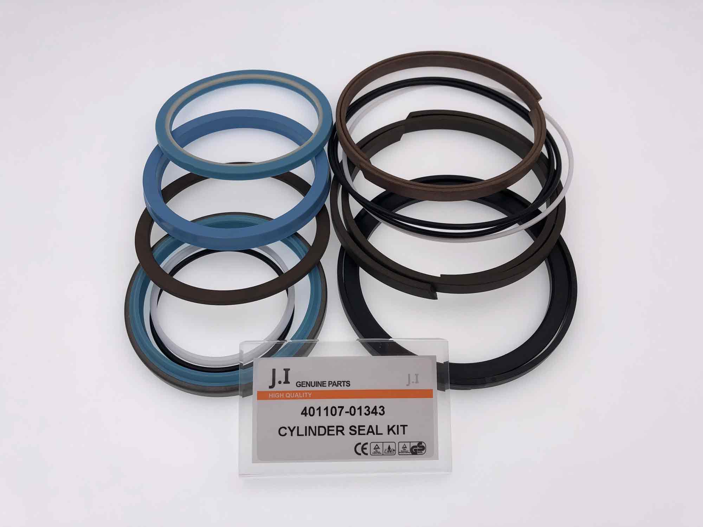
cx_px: 352
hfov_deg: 63.4
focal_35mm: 28
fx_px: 569
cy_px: 264
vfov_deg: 49.7
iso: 20
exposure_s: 1/1297
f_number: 1.8
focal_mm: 4
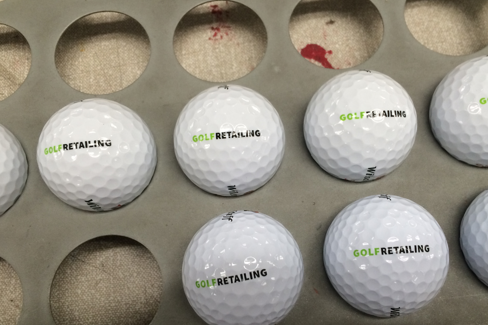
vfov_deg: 37.8
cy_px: 183
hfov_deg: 54.4
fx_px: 474
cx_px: 265
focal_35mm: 35
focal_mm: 4.12
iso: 64
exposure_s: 1/33
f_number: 2.2
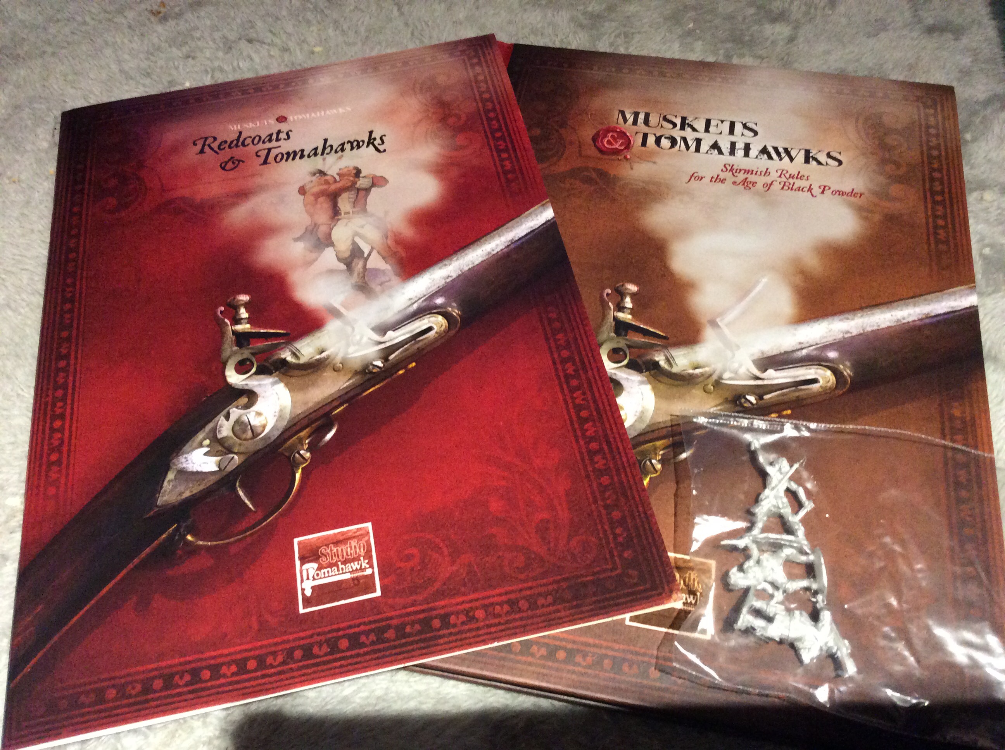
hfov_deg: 56.9
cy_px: 375
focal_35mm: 32
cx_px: 502
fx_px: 928
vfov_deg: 44.1
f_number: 2.4
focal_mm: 3.3
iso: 320
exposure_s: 1/20
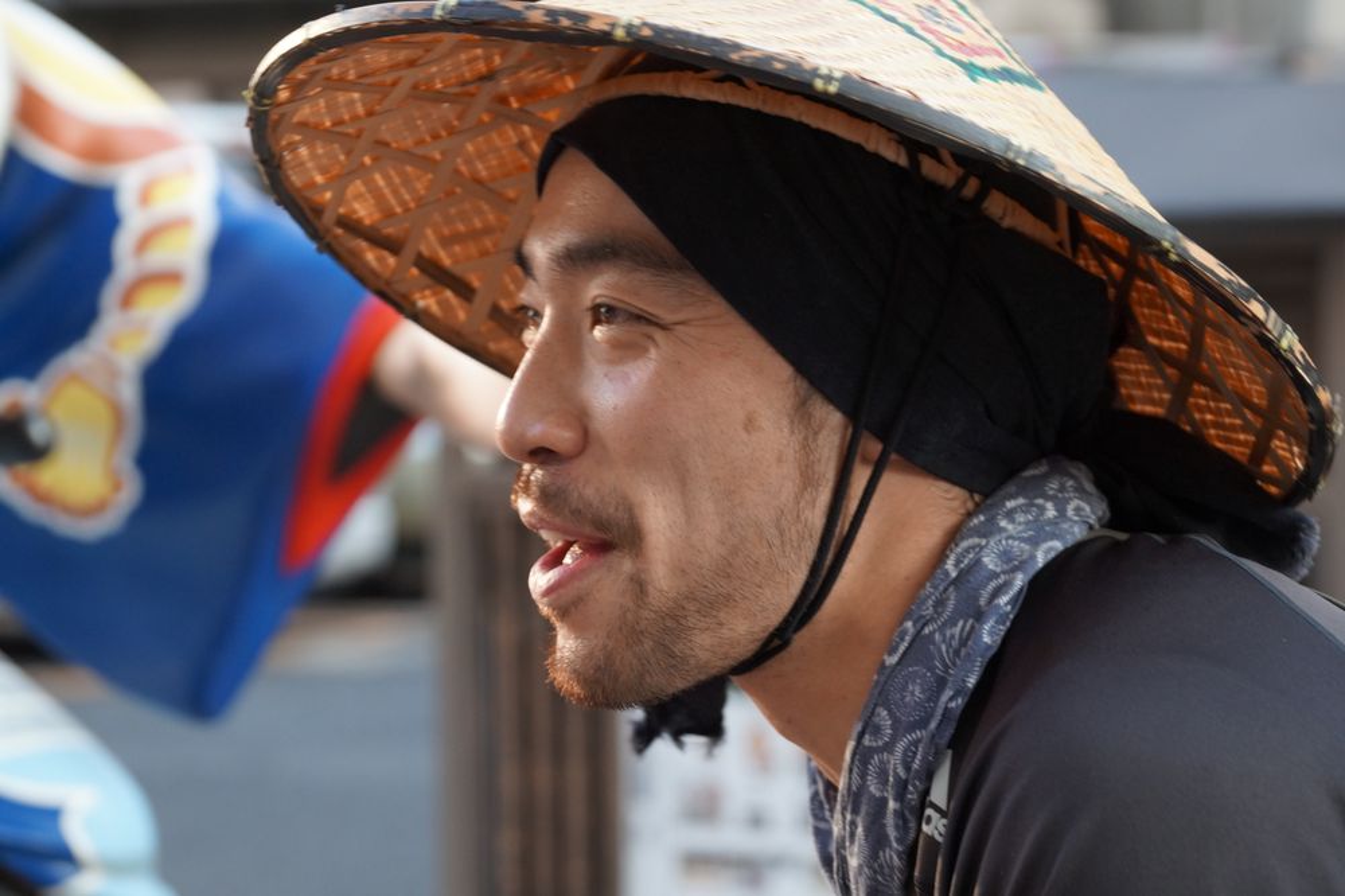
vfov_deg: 10.7
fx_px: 4762
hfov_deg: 16.1
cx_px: 672
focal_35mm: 128
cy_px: 448
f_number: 5.6
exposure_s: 1/160
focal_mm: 85
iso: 640
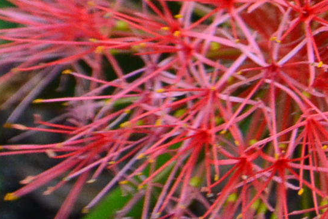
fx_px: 3161
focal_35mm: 347
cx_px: 361
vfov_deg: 4.0
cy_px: -28
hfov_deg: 5.9
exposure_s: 1/160
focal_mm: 55
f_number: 5.6
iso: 1250
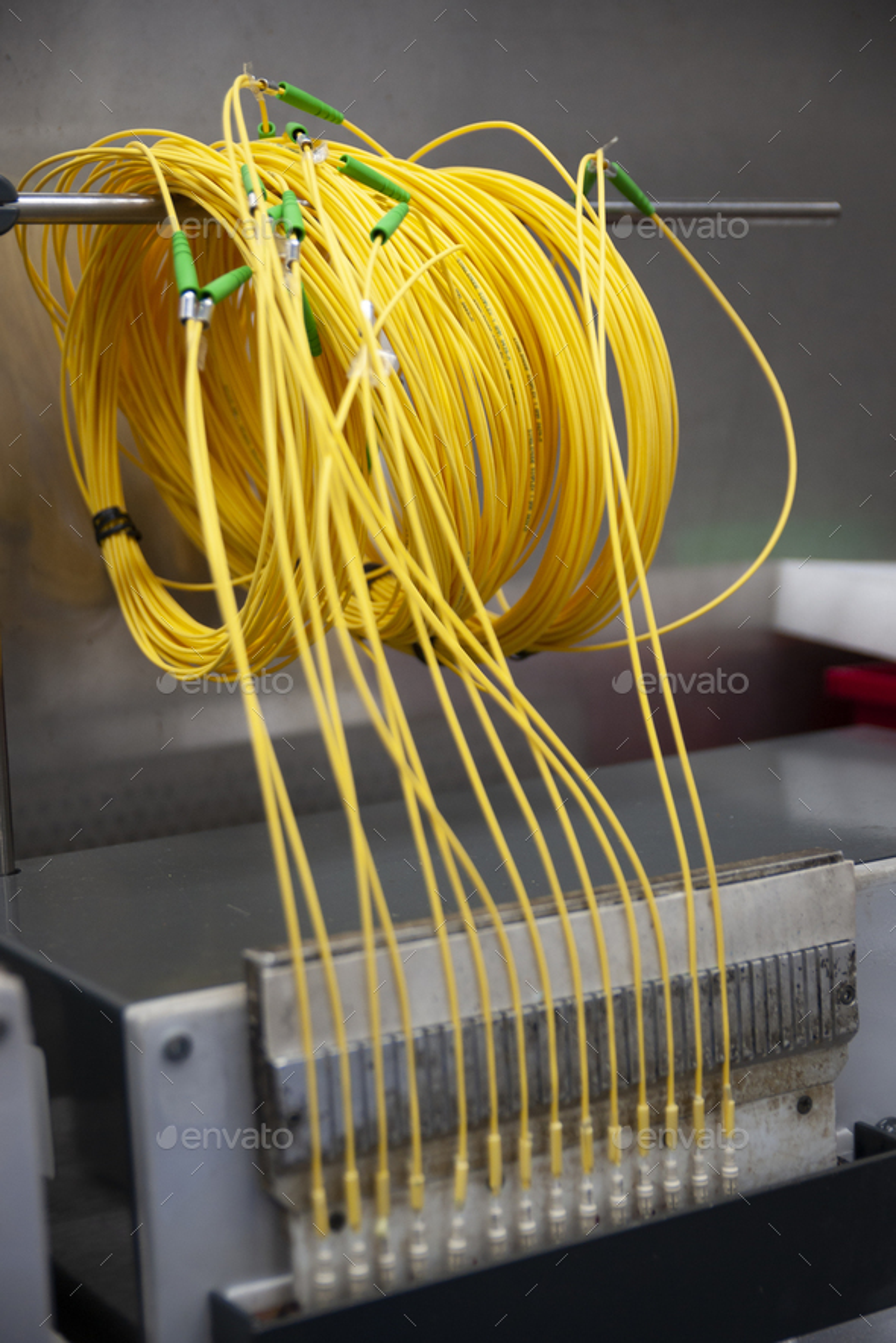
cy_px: 672
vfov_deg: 29.9
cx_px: 448
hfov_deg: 20.2
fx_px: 2520
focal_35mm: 68
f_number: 2.8
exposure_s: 1/50
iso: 200
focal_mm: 45
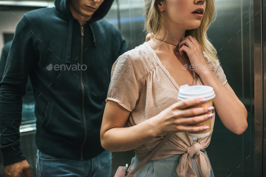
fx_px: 259
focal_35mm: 35
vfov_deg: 37.9
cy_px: 88
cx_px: 133
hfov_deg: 54.4
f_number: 2.2
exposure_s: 1/160
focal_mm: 35
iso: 1000
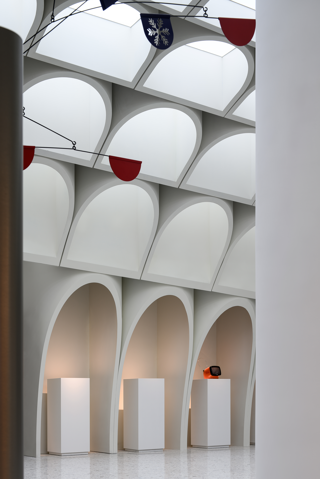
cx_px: 160
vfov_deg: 39.6
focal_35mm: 50
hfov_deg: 27.0
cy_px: 240
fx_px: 667
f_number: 8
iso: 64
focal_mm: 50
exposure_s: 1/4
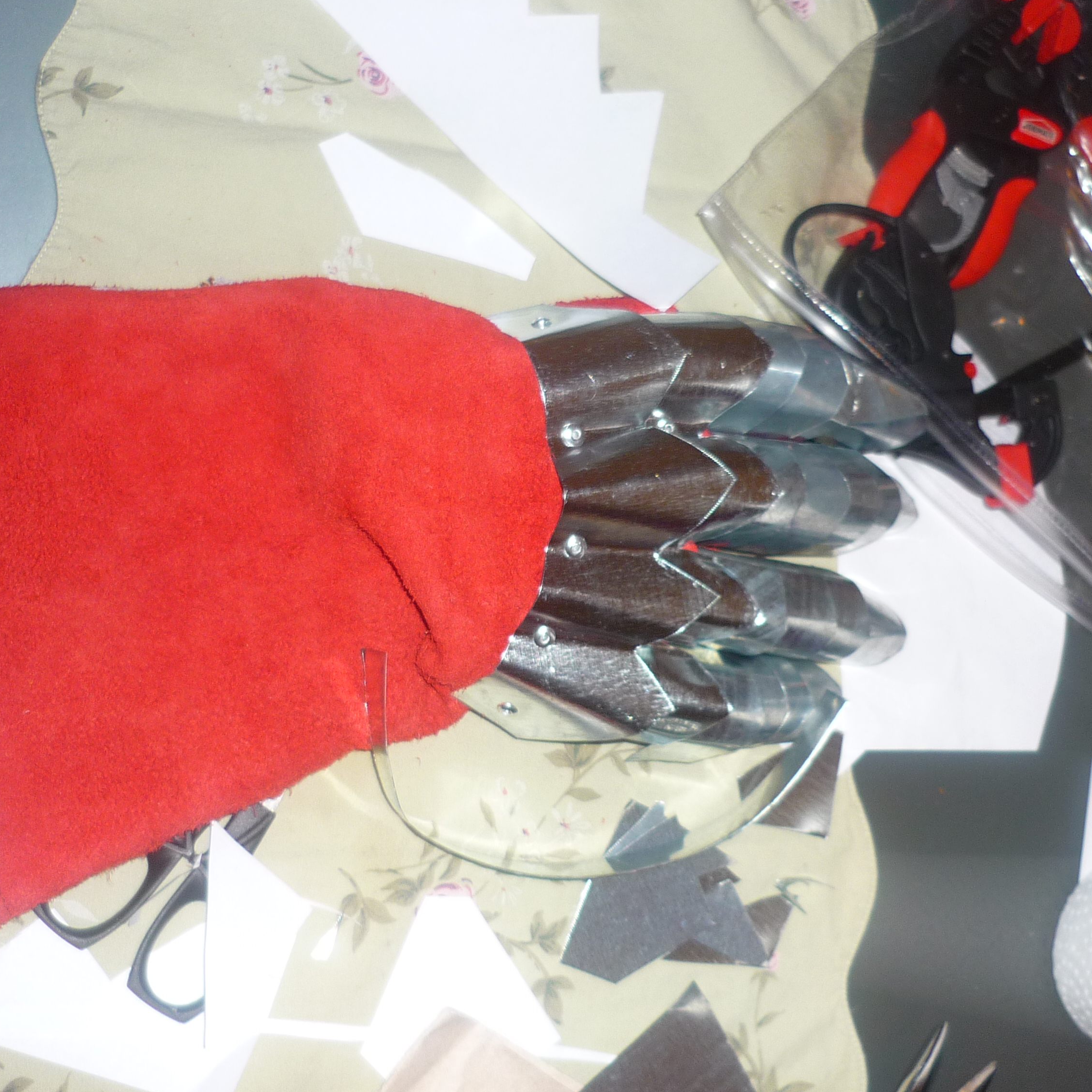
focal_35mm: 42
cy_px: 531
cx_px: 587
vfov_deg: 40.0
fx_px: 1499
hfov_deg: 40.0
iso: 100
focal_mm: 5.5
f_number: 2.8
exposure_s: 1/30
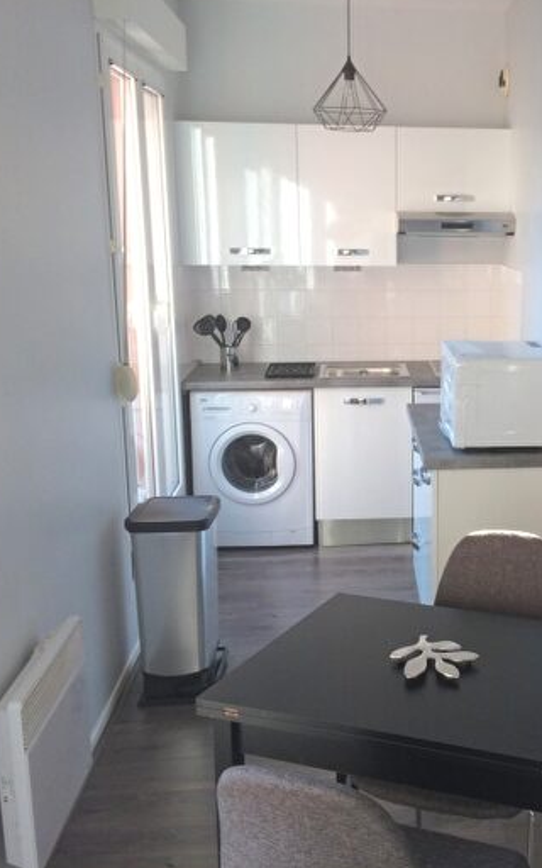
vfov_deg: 47.2
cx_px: 486
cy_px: 433
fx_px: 993
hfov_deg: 29.3
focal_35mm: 42
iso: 32
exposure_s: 1/104
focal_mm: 4.15
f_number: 2.2
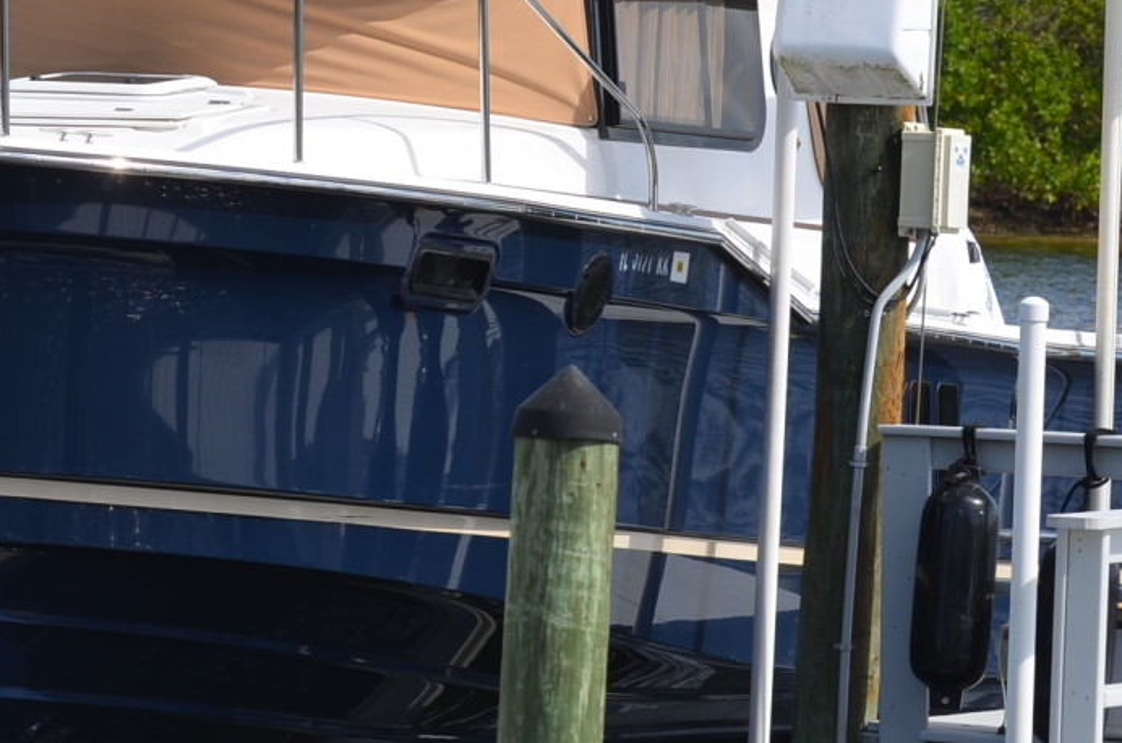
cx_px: 450
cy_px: 217
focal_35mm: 389
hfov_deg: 5.3
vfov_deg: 3.5
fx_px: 12096
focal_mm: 110
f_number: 8
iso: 100
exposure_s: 1/250
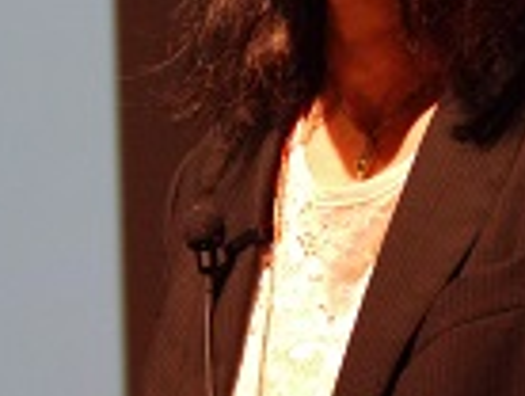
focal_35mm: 659
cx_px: 122
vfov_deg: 2.3
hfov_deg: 3.0
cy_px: -48
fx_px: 10012
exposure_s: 1/80
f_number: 4.6
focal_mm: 91
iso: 800
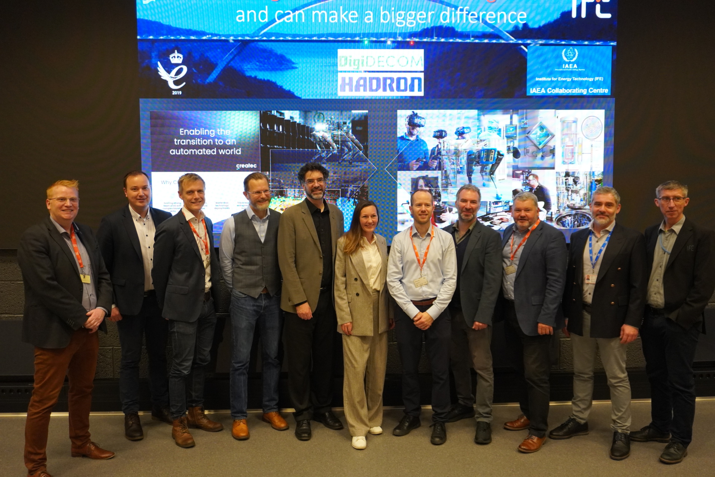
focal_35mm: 32
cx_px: 358
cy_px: 238
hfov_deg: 59.5
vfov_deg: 41.7
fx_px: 626
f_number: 4
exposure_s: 1/160
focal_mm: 21
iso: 2000
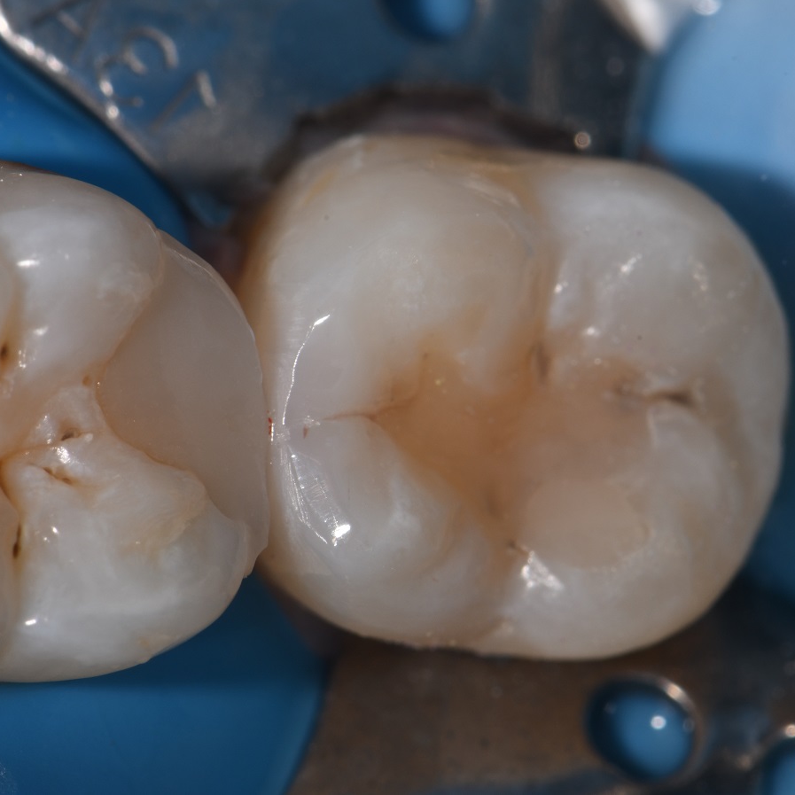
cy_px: 397
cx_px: 507
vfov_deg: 8.7
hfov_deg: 8.7
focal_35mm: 201
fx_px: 5223
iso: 200
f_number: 32
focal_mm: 105
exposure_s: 1/160
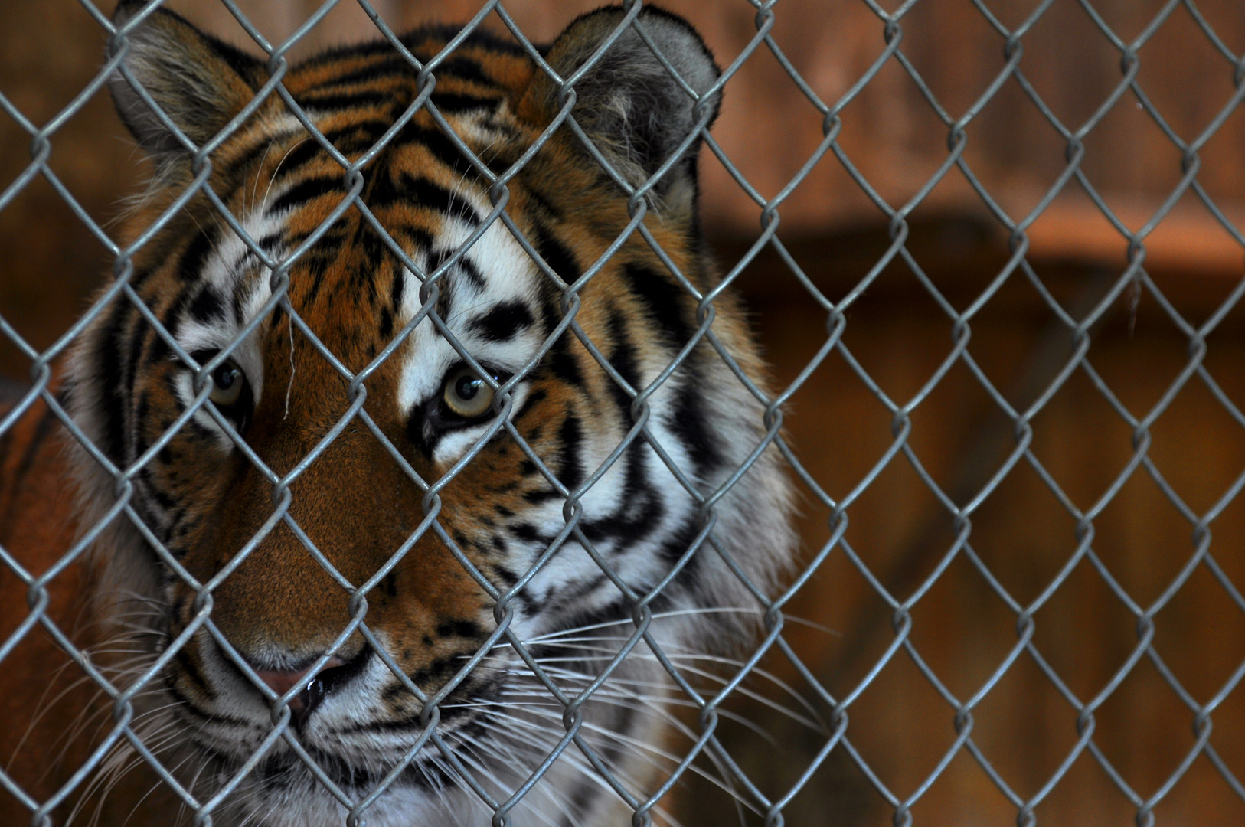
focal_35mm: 153
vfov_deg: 8.9
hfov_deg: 13.4
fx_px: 5285
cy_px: 414
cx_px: 622
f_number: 4.5
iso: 200
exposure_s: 1/50
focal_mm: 102
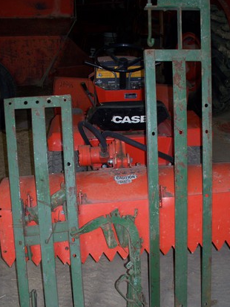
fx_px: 398
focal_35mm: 45
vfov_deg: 42.0
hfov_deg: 32.2
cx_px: 124
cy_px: 176
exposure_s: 1/60
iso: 64
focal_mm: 7.54
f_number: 2.8
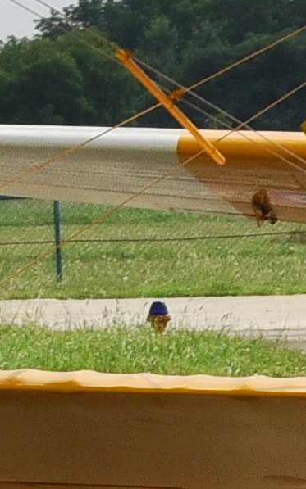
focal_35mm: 269
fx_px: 3590
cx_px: 868
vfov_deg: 7.8
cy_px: 120
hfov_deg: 4.7
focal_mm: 66
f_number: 14
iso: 400
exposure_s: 1/640
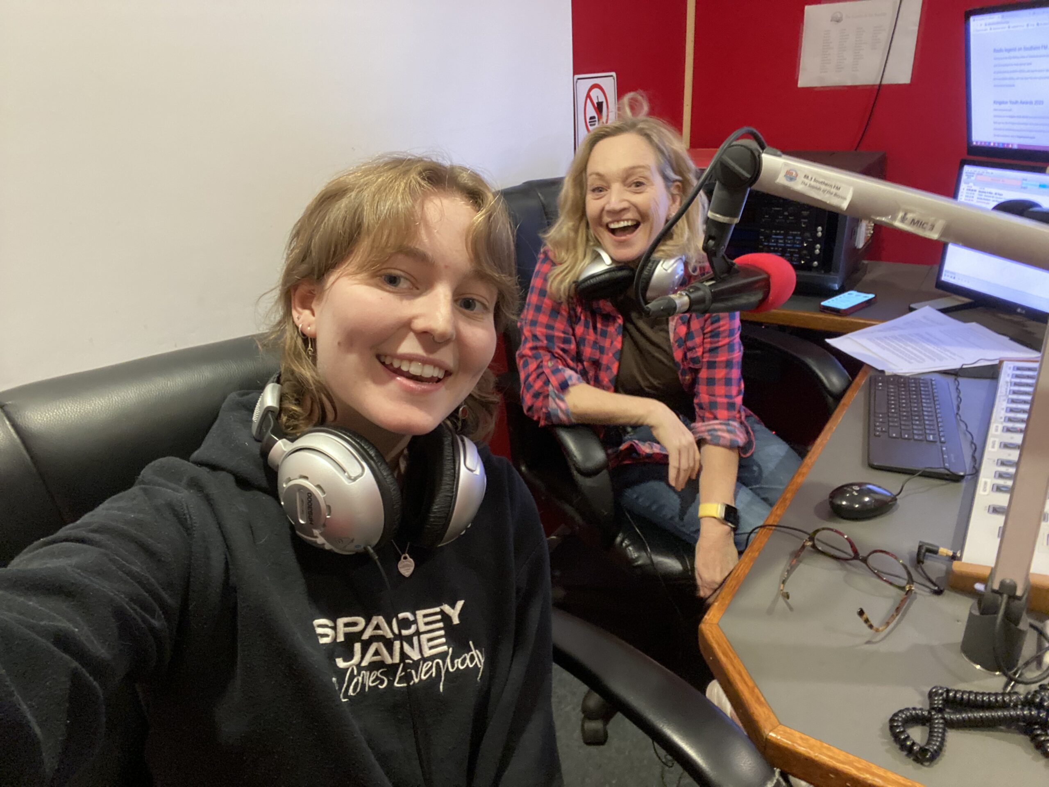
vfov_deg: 58.9
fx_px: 697
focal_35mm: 23
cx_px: 524
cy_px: 394
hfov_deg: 73.9
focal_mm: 2.71
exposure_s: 1/25
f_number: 2.2
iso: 400
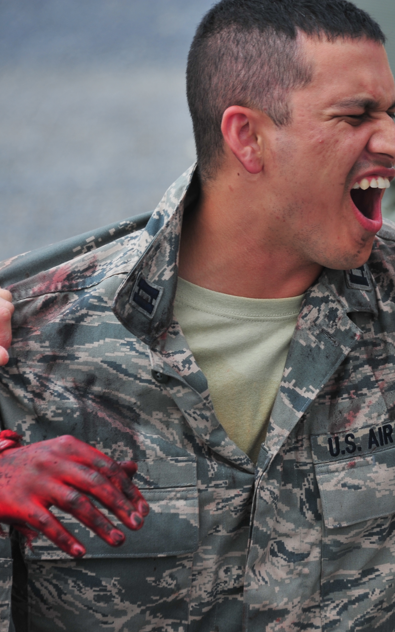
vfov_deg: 6.0
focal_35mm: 353
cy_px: 316
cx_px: 370
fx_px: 6082
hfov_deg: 3.7
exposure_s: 1/500
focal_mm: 230
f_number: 6.3
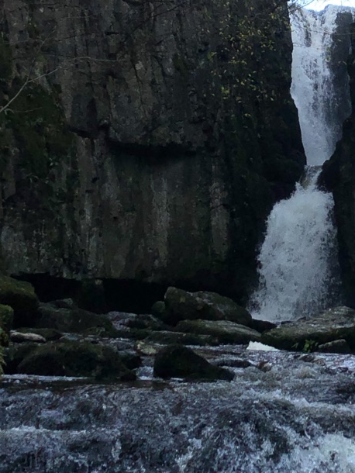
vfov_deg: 20.8
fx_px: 1284
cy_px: 171
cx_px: 352
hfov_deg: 15.5
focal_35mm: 94
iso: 20
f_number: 1.8
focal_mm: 3.99
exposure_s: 1/242
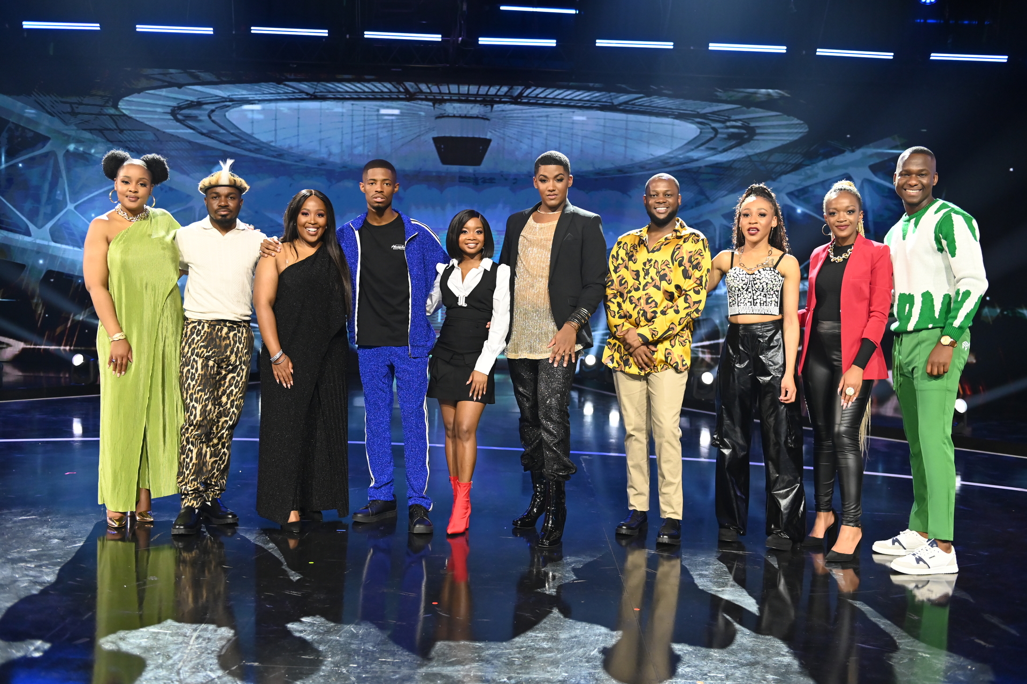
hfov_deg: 53.1
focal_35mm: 36
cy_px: 342
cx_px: 514
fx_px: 1027
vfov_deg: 36.9
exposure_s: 1/160
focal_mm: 36
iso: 3200
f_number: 3.5
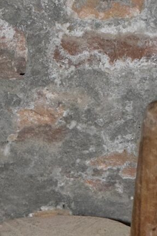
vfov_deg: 10.3
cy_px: 348
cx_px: 67
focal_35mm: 194
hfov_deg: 7.1
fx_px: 1269
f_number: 4.2
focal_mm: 34
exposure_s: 1/60
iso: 3200
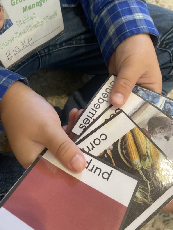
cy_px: 115
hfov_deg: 53.1
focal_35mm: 26
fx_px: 173
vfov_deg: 67.3
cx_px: 86
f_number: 1.8
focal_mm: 4.25
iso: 500
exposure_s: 1/40
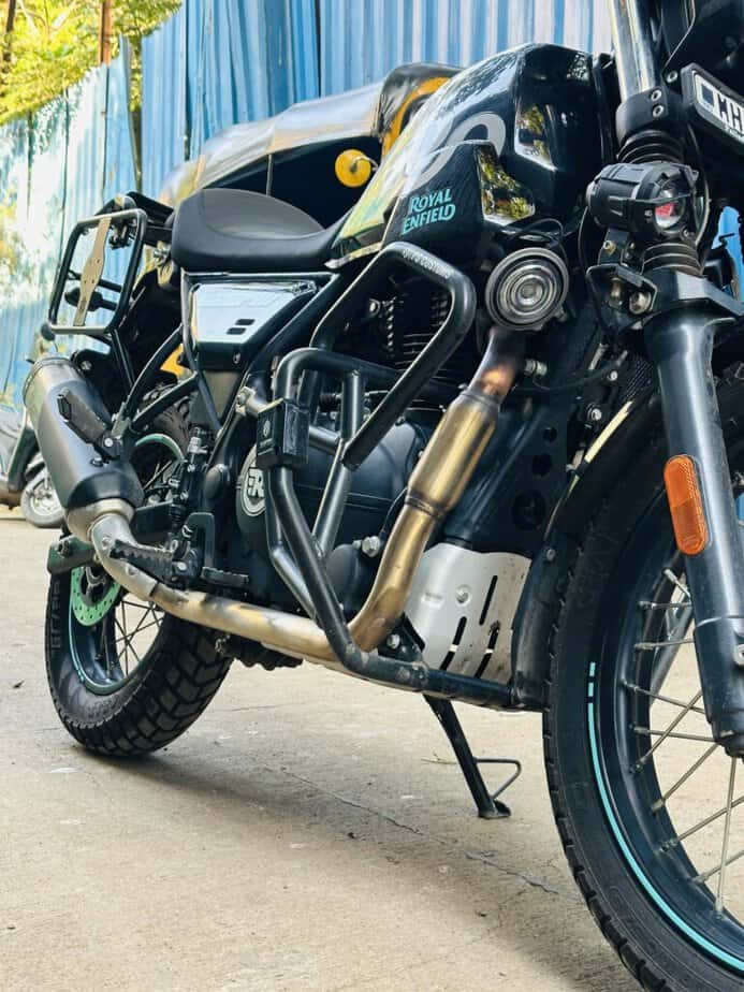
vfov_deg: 39.7
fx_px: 1376
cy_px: 496
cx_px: 372
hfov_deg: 30.3
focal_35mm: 48
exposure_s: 1/60
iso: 100
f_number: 1.78
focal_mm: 6.86
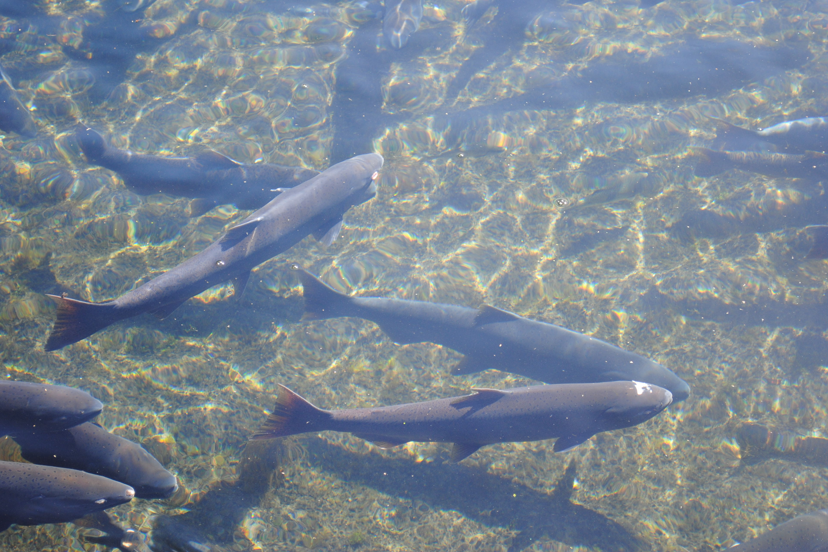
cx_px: 414
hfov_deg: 24.3
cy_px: 273
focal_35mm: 84
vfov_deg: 16.4
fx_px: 1920
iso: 200
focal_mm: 55
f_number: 5.6
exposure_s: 1/125
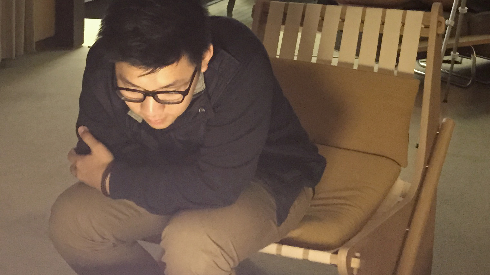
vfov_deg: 16.3
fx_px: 883
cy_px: -130
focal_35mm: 68
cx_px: 266
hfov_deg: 31.0
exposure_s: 1/15
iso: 400
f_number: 2.2
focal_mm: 4.15
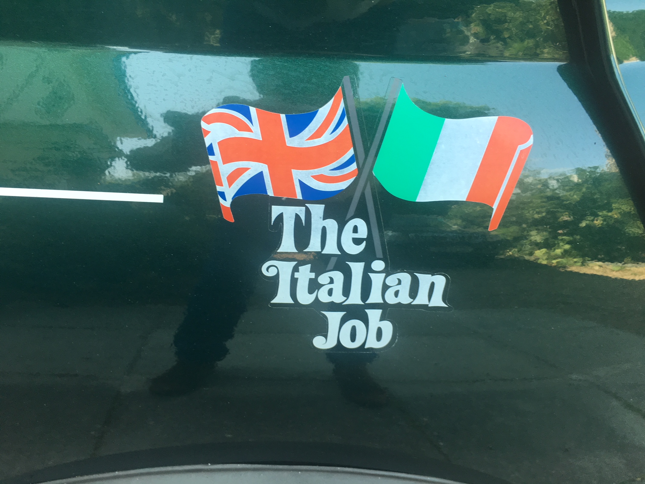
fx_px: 540
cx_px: 322
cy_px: 242
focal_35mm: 29
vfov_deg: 48.2
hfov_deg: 61.7
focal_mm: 4.15
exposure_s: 1/100
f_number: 2.2
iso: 32
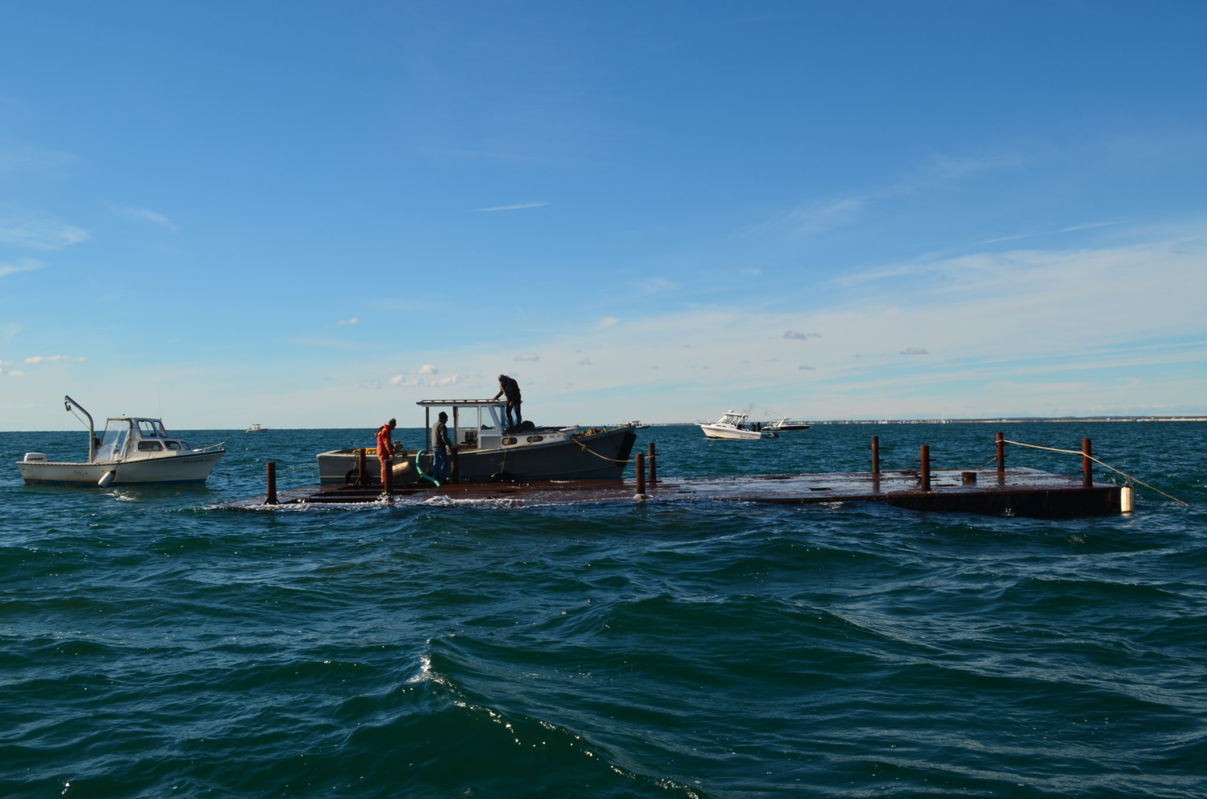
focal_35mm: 33
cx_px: 604
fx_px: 1104
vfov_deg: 39.8
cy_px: 400
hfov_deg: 57.3
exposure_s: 1/160
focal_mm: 22
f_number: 11
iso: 100
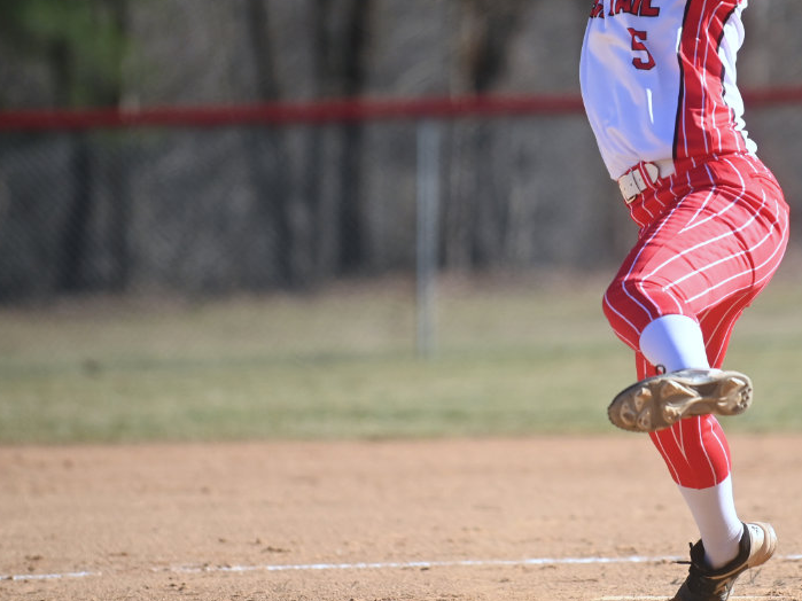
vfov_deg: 3.8
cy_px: 161
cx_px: 670
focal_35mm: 392
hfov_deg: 5.1
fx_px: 9080
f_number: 2.8
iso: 720
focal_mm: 190
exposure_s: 1/8000
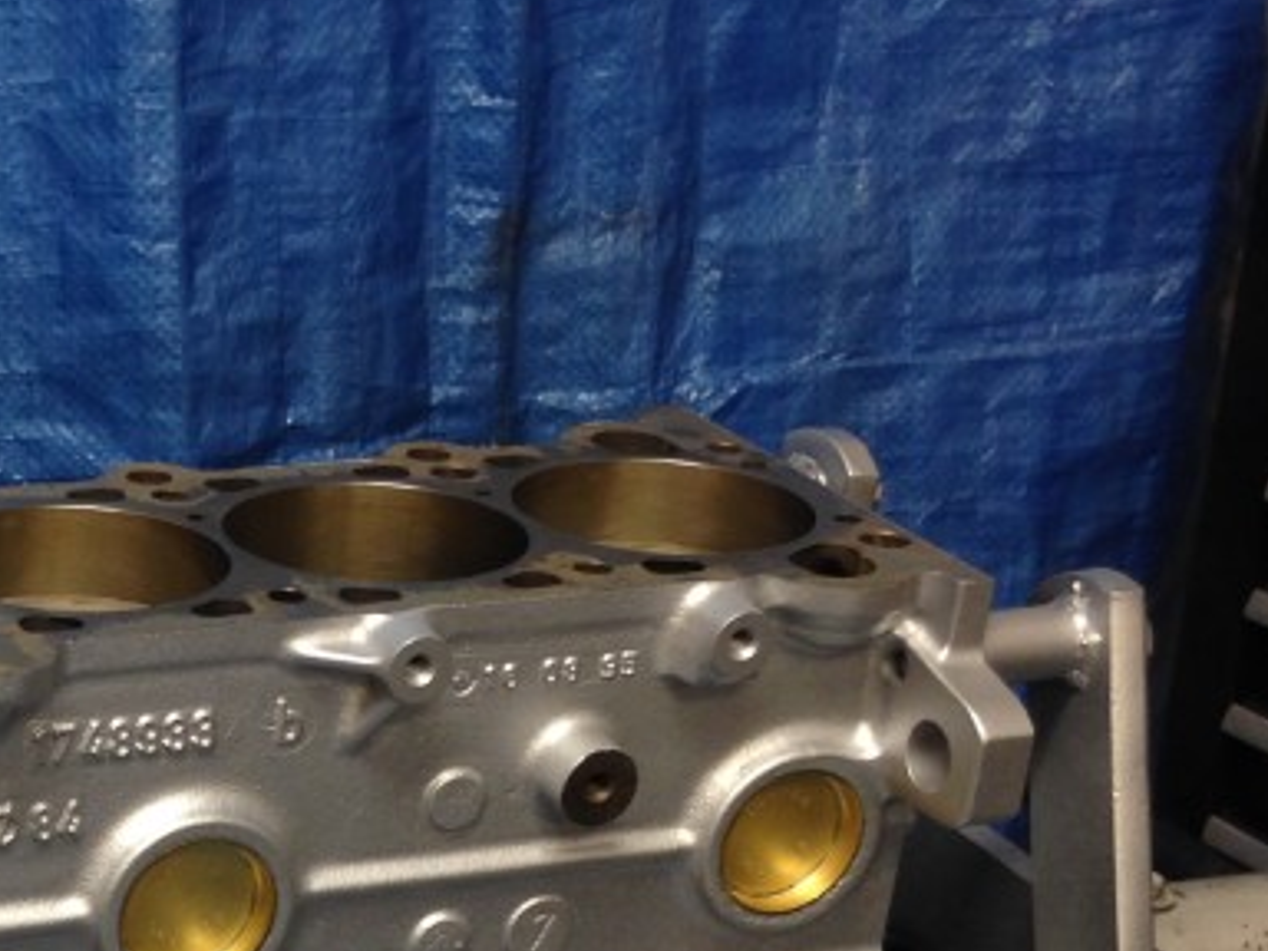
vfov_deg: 16.4
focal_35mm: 88
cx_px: 23
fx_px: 3223
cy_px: 1004
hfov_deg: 21.5
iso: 80
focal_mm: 4.12
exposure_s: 1/20
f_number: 2.4
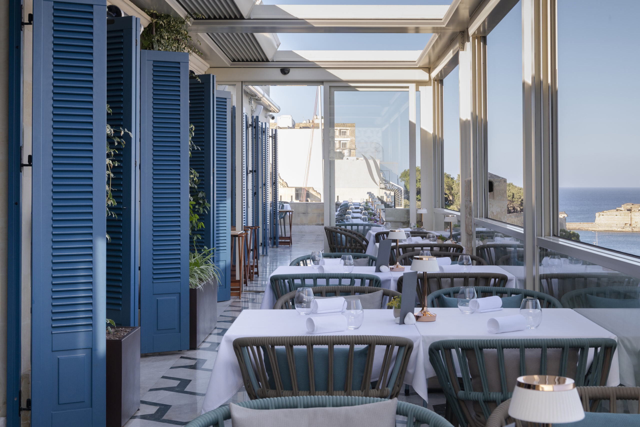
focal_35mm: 52
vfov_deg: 26.0
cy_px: 214
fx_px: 924
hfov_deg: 38.2
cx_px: 320
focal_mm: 52
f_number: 14
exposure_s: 1/60
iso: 200
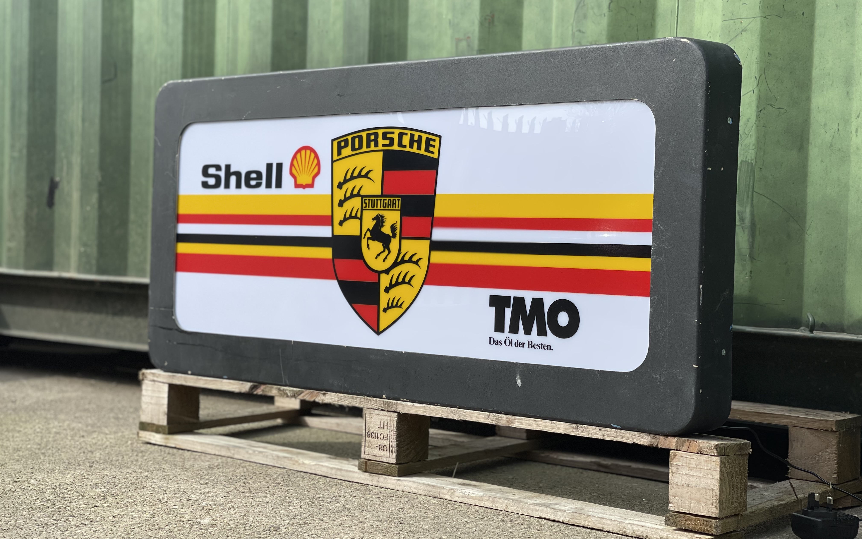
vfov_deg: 19.1
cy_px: 258
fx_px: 1597
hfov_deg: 30.2
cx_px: 431
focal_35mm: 68
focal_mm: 7.5
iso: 32
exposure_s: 1/847
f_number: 2.2
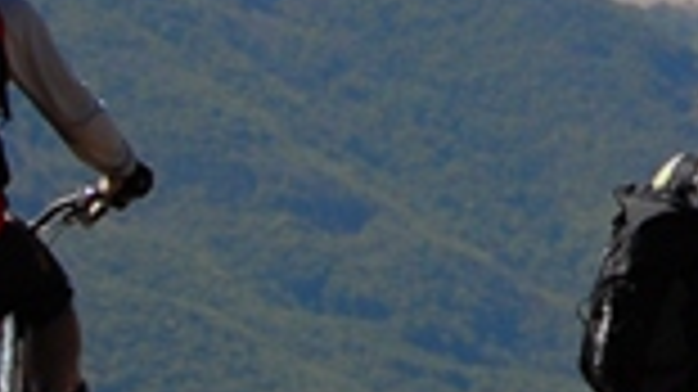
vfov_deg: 2.3
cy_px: -611
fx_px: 9638
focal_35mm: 521
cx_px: 1247
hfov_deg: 4.1
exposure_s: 1/640
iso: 100
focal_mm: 50
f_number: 5.6
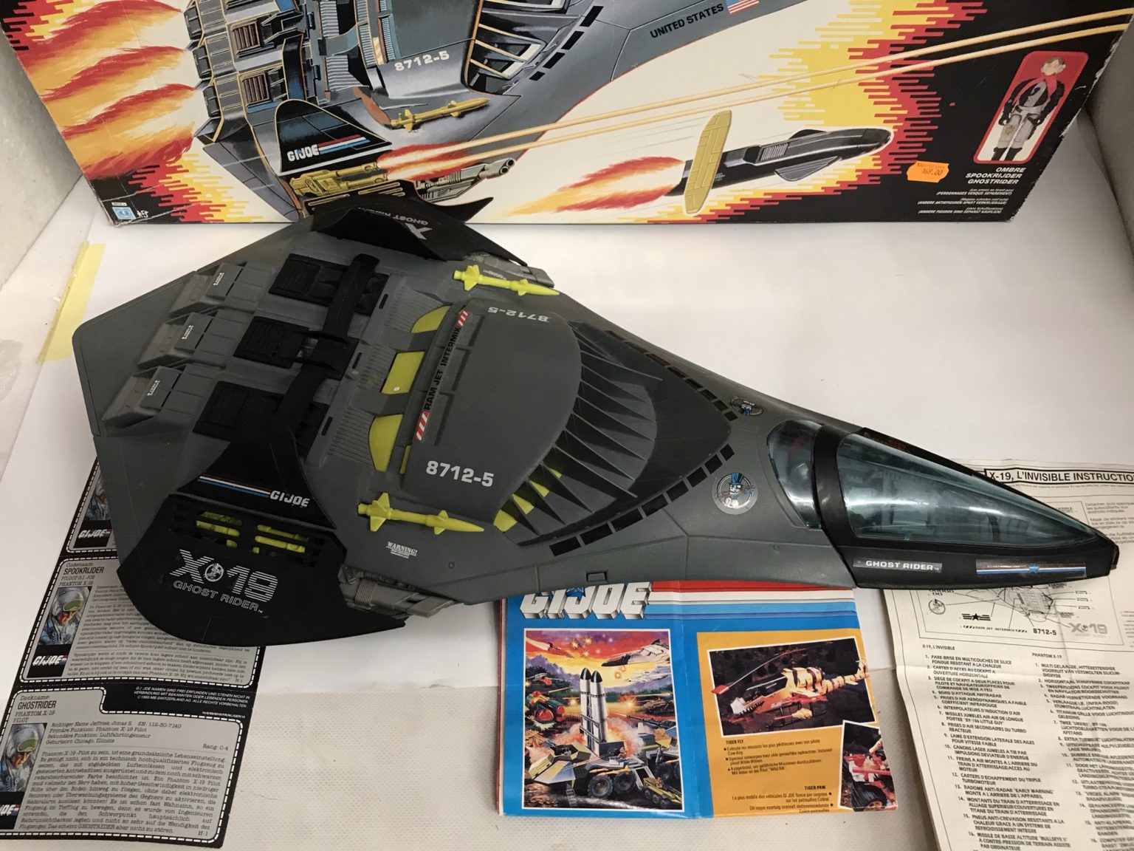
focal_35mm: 28
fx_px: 917
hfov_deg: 63.4
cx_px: 567
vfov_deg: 49.7
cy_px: 426
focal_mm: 3.99
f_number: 1.8
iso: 50
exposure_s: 1/17
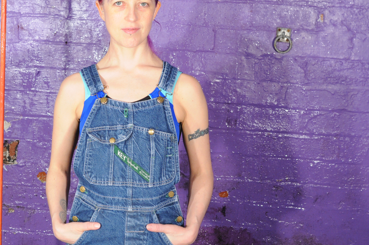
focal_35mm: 69
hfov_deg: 29.1
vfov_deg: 19.7
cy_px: 124
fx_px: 706
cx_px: 123
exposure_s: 1/80
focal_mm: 30
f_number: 5
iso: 640
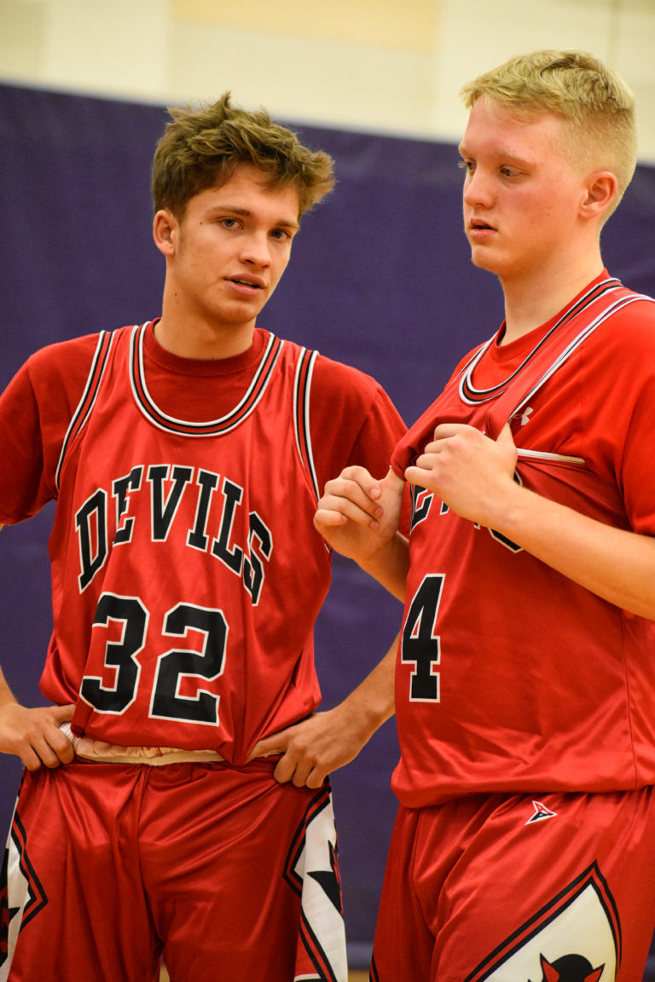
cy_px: 491
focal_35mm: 188
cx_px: 328
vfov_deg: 11.0
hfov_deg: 7.3
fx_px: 5117
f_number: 4.8
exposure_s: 1/250
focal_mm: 125
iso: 3200
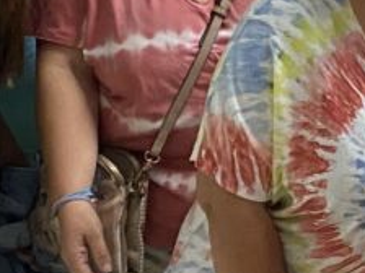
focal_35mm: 178
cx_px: 675
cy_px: 141
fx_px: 1877
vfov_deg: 8.3
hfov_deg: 10.4
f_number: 1.8
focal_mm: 4.25
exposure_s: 1/50
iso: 320
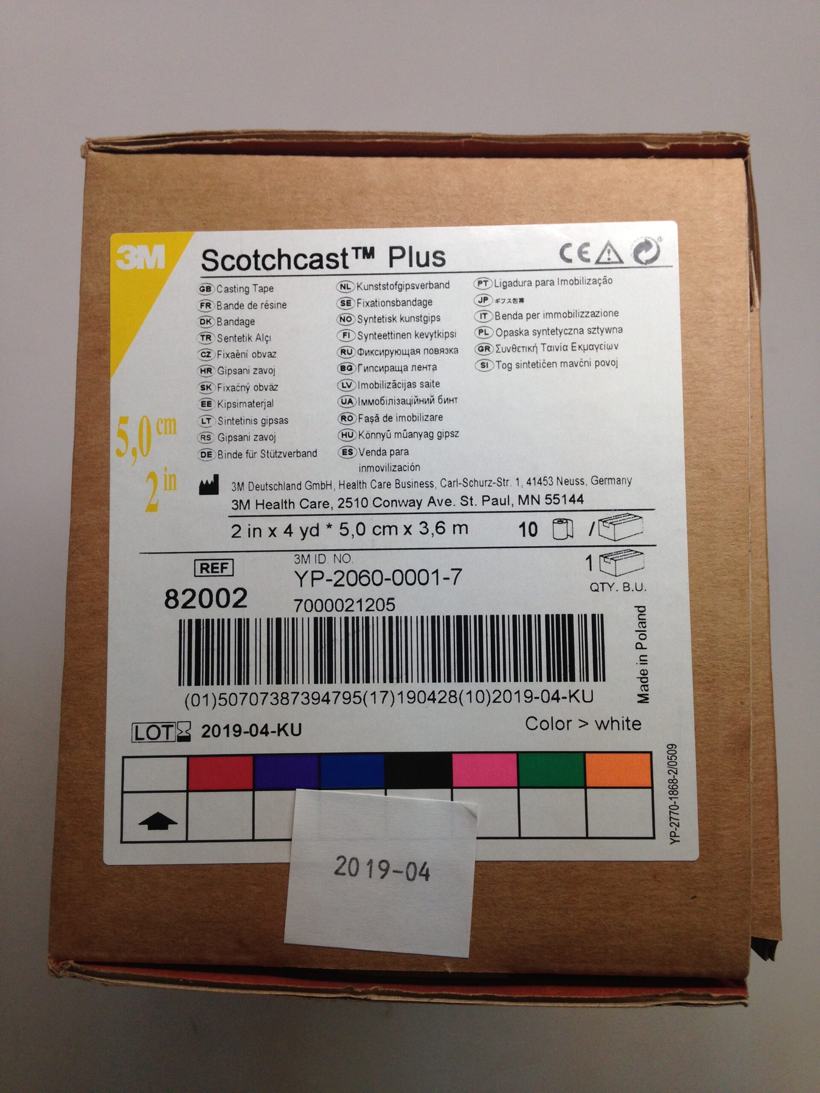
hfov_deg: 42.9
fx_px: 1042
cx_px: 410
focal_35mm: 33
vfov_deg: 55.4
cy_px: 546
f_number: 2.4
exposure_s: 1/120
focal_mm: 4.12
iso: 64
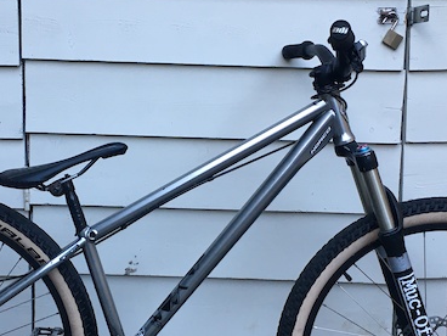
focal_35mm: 63
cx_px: 193
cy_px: 234
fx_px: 814
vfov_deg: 23.1
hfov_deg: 30.7
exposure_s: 1/40
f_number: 2.2
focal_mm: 4.15
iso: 25
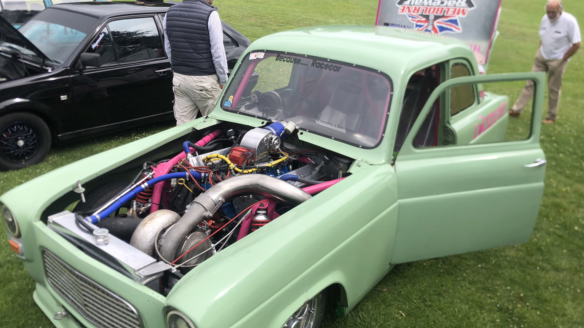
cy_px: 175
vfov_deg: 37.8
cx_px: 290
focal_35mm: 31
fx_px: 480
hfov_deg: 62.6
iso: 20
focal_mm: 3.99
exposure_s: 1/1230
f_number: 1.8
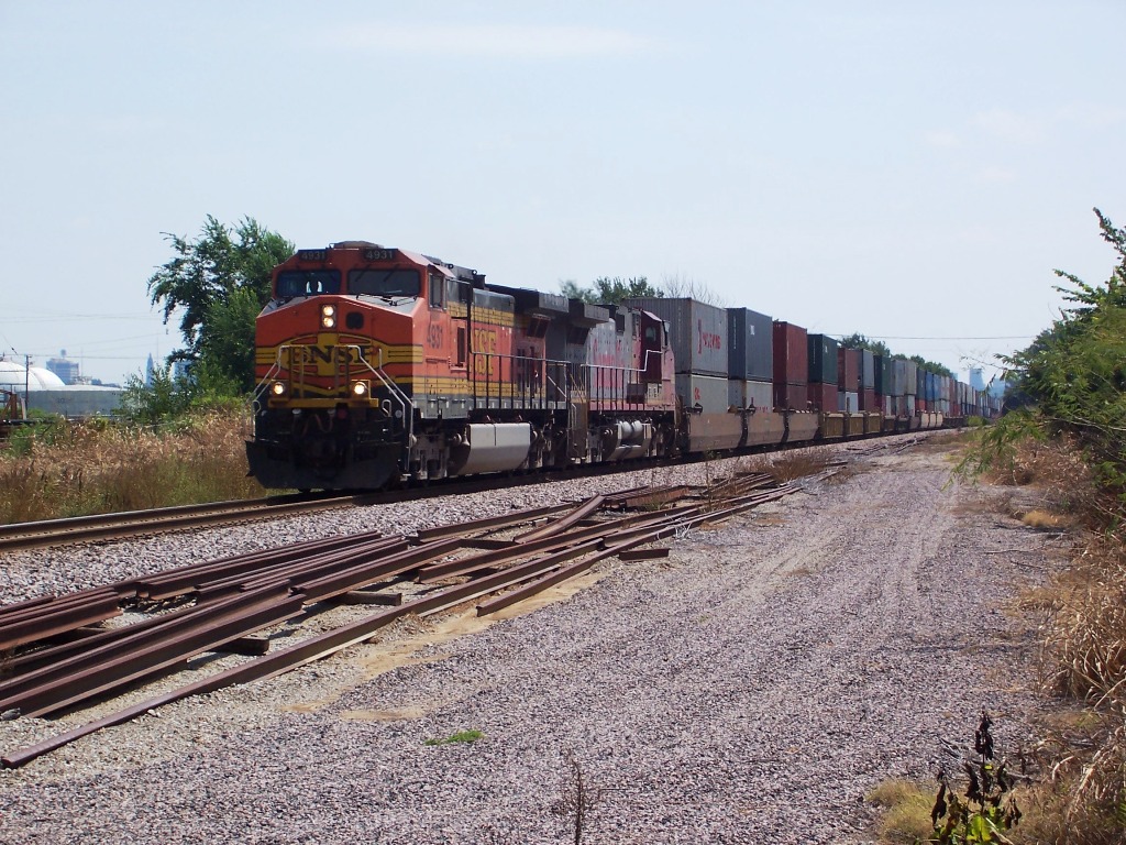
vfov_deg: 14.5
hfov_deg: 19.3
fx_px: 3318
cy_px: 422
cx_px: 563
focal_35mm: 102
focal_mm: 16.8
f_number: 4.6
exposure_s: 1/750
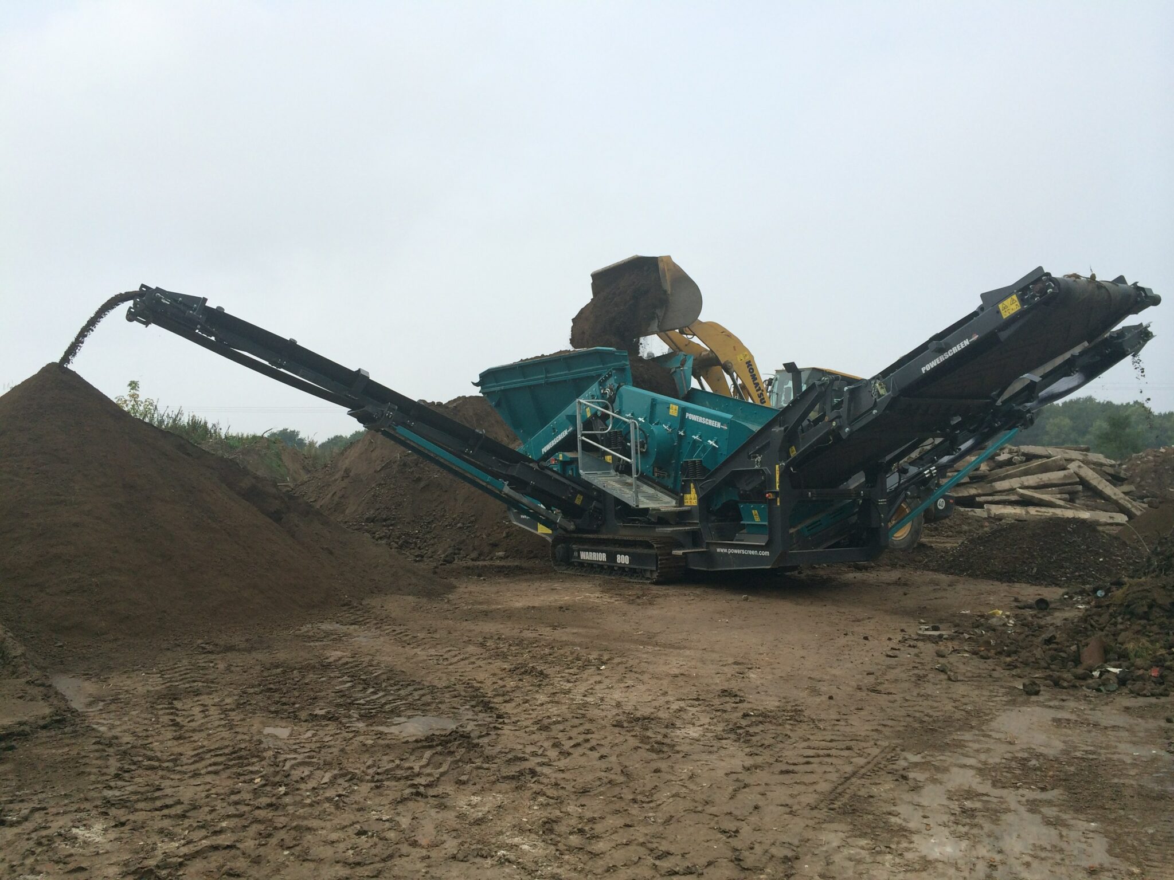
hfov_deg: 60.0
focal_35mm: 30
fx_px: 1017
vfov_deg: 46.8
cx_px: 587
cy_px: 440
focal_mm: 4.12
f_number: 2.2
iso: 32
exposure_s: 1/1786
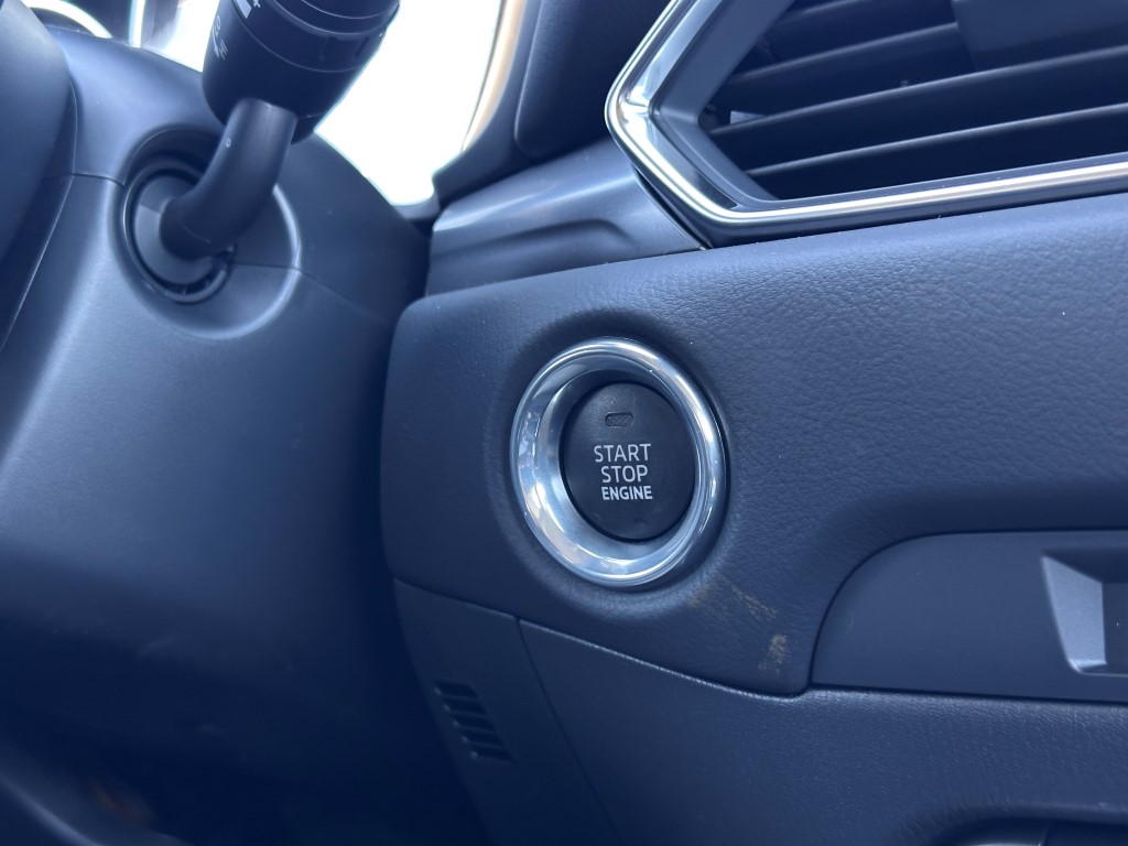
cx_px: 564
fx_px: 1564
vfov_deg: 30.3
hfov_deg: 39.7
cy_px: 423
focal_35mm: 48
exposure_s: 1/60
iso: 160
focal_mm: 6.86
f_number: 1.78
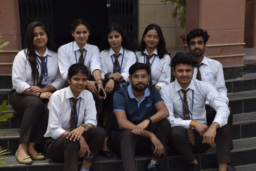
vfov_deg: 20.2
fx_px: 480
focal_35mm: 68
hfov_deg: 29.9
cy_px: 86
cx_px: 128
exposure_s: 1/320
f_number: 9
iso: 200
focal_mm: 45
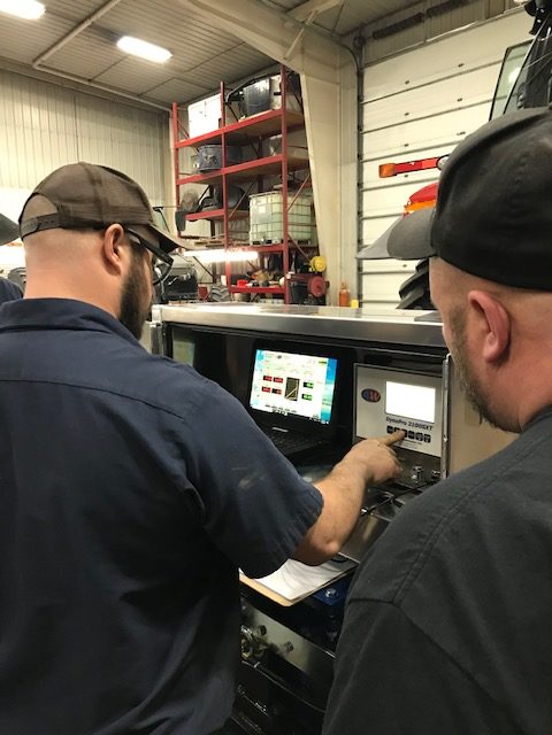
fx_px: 595
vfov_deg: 63.4
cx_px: 276
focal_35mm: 28
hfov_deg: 49.7
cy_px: 368
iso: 64
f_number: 1.8
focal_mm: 3.99
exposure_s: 1/15
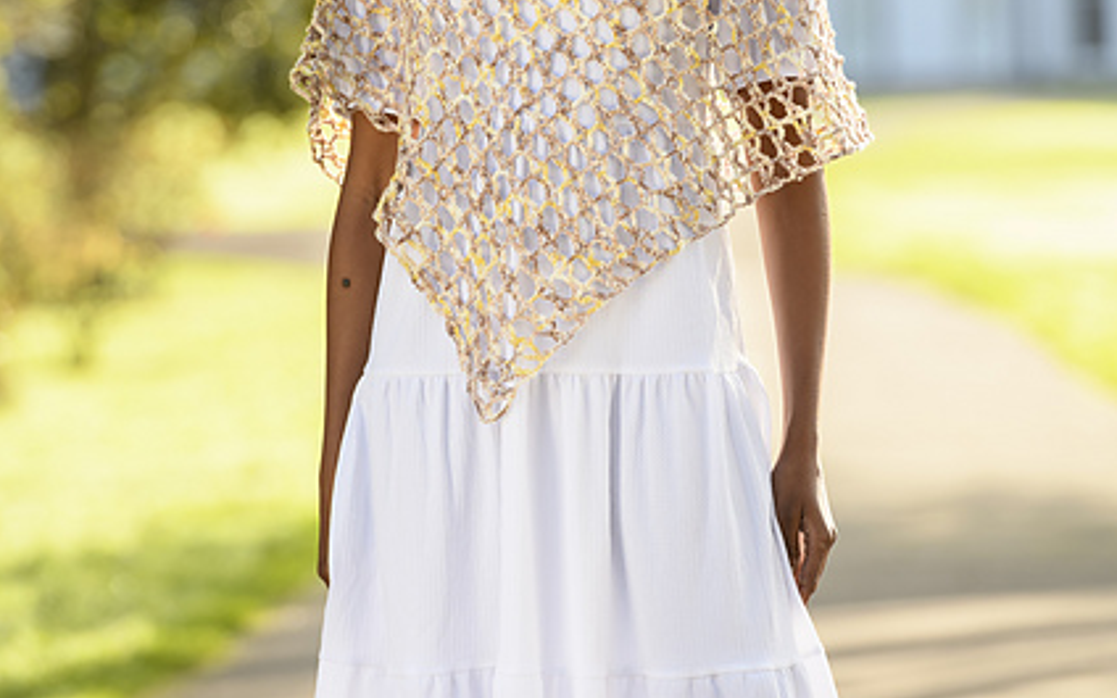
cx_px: 560
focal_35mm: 308
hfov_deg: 6.8
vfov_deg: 4.3
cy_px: 132
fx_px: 9376
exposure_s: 1/320
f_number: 5.6
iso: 250
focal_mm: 200
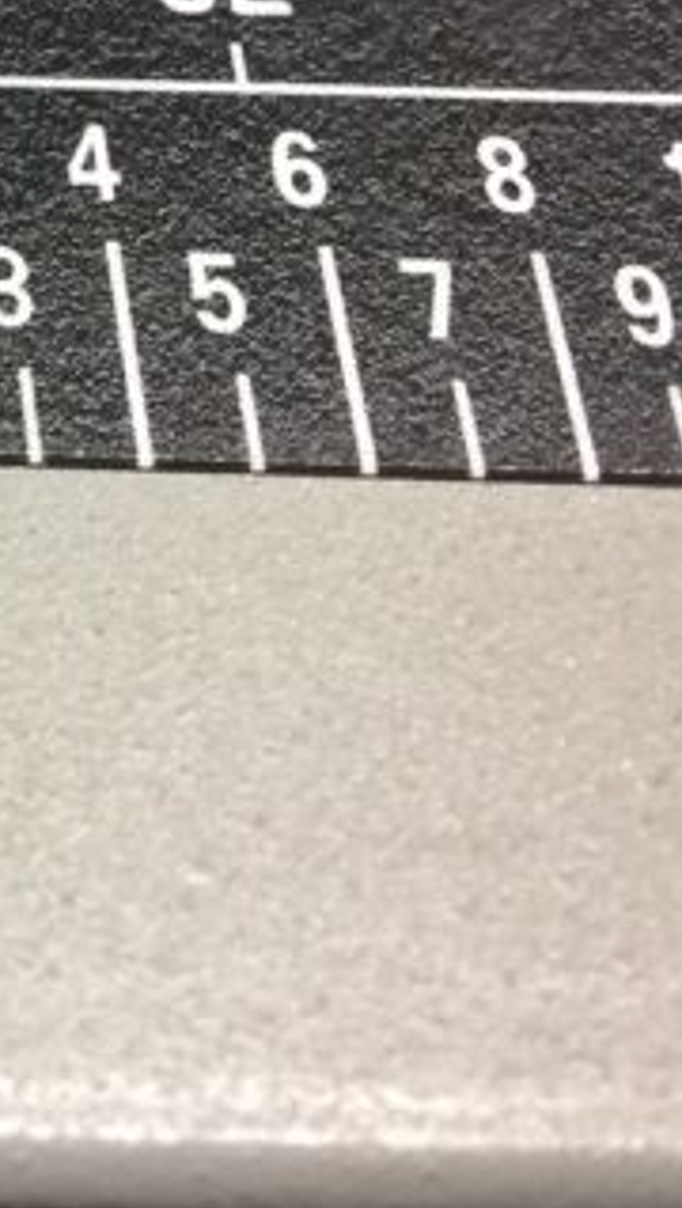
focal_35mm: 99
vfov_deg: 20.9
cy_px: 45
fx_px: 3175
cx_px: -754
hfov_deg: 11.0
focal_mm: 4.15
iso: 64
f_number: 2.2
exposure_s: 1/15
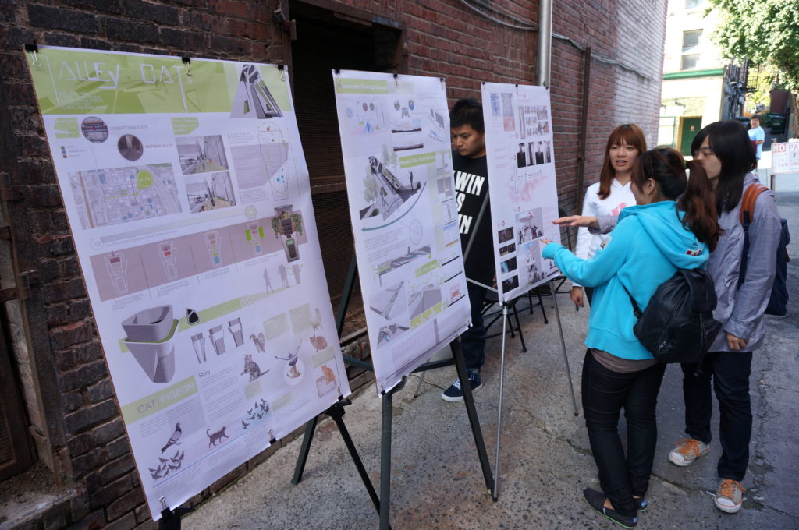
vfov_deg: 53.0
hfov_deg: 73.8
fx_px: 532
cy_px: 265
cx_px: 400
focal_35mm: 24
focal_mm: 16
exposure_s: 1/60
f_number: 4
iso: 100
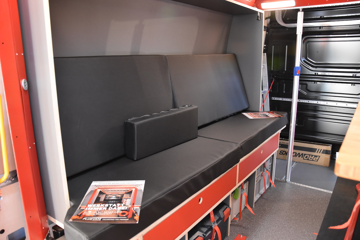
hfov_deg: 67.4
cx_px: 180
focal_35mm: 27
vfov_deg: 47.9
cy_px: 120
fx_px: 270
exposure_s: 1/60
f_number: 4
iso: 2200
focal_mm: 18
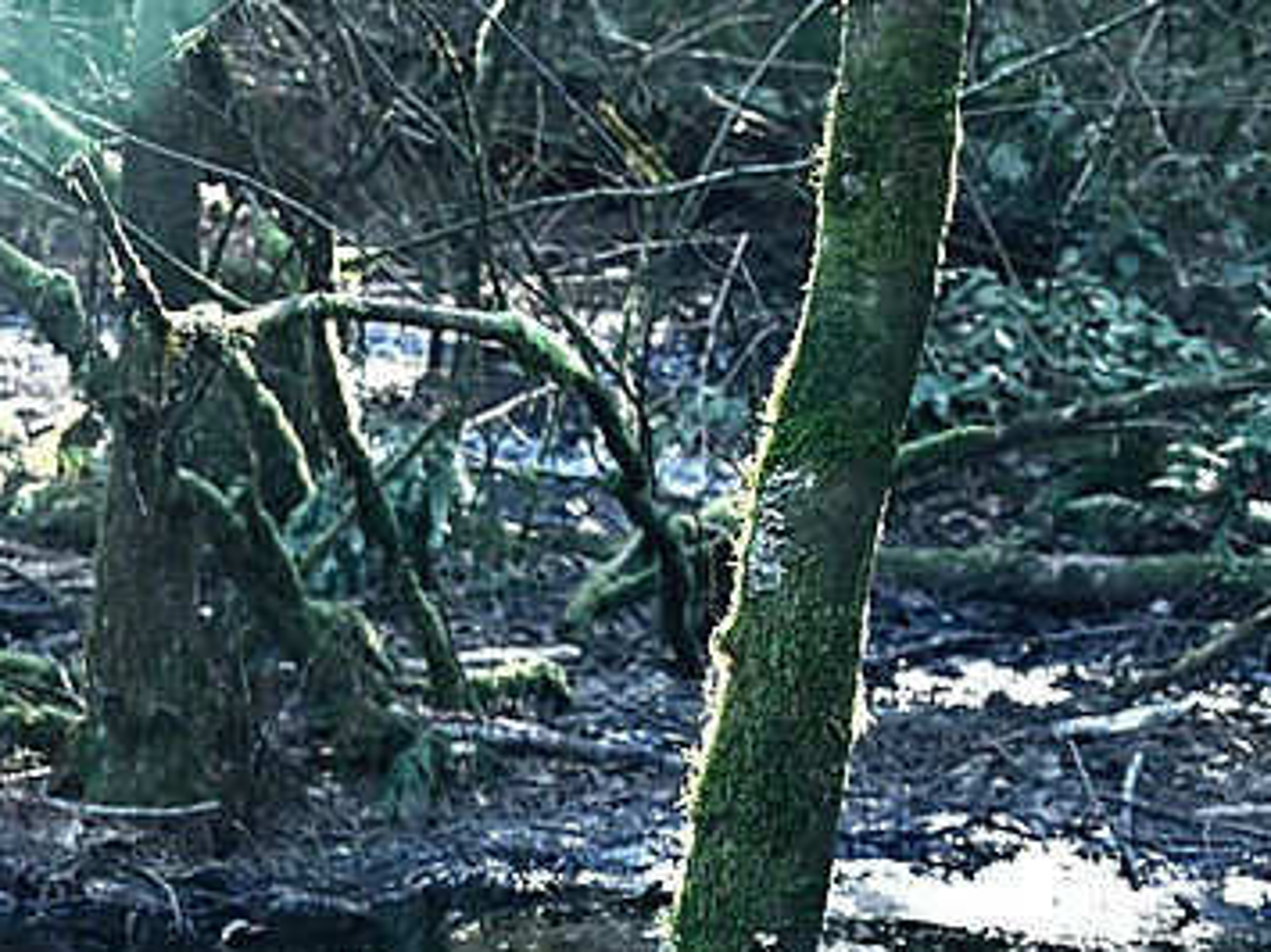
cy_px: 1059
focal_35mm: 143
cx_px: -609
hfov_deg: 13.1
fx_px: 5249
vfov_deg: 10.2
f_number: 4.5
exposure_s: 1/40
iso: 140
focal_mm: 44
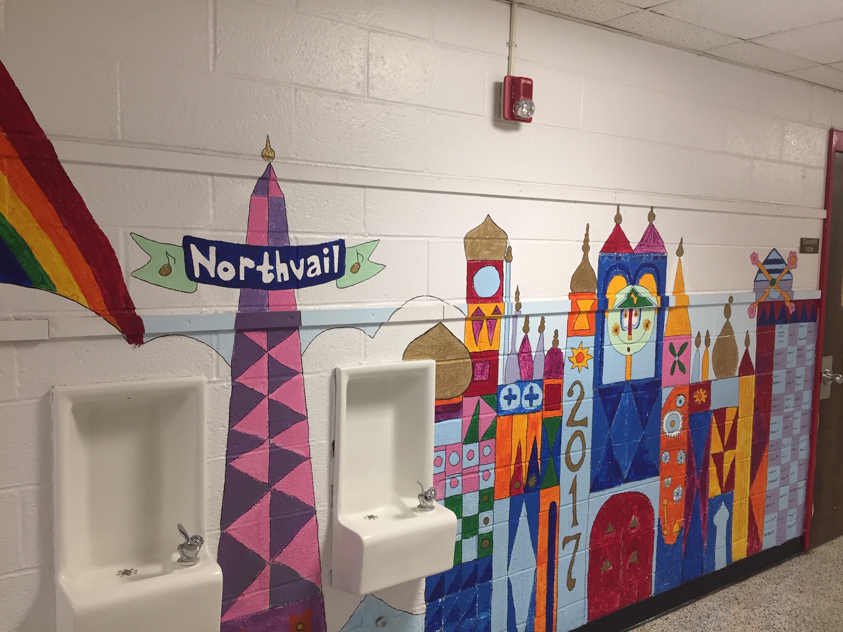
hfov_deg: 61.7
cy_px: 316
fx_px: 706
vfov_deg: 48.2
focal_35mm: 29
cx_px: 422
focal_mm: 4.15
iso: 64
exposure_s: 1/30
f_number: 2.2
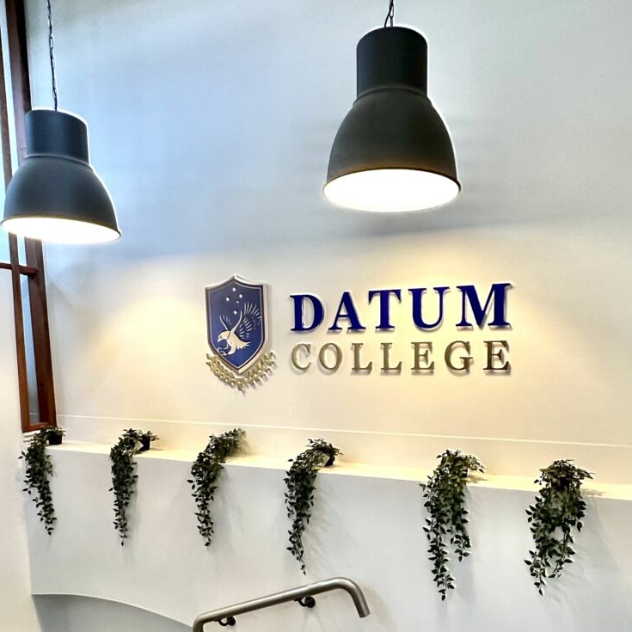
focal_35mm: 24
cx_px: 366
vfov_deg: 63.7
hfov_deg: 64.7
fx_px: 496
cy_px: 411
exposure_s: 1/100
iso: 200
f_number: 1.8
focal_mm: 1.57
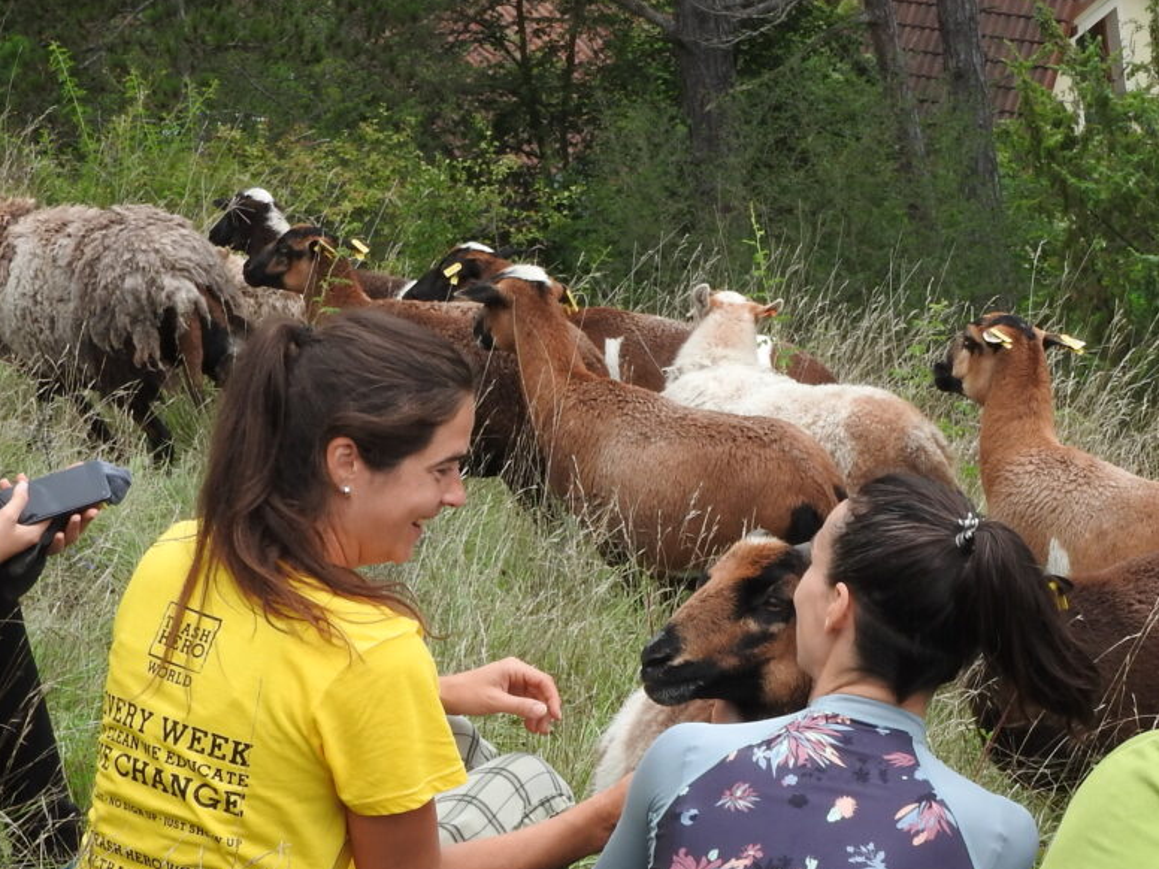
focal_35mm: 188
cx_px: 801
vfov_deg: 7.9
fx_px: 6295
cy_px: 712
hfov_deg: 10.5
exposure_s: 1/200
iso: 100
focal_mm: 17
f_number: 4.8
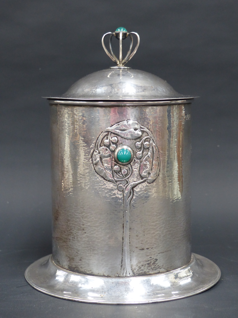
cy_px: 159
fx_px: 642
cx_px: 119
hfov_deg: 21.0
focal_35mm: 70
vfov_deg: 27.8
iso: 250
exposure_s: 1/60
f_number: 2.8
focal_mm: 11.9
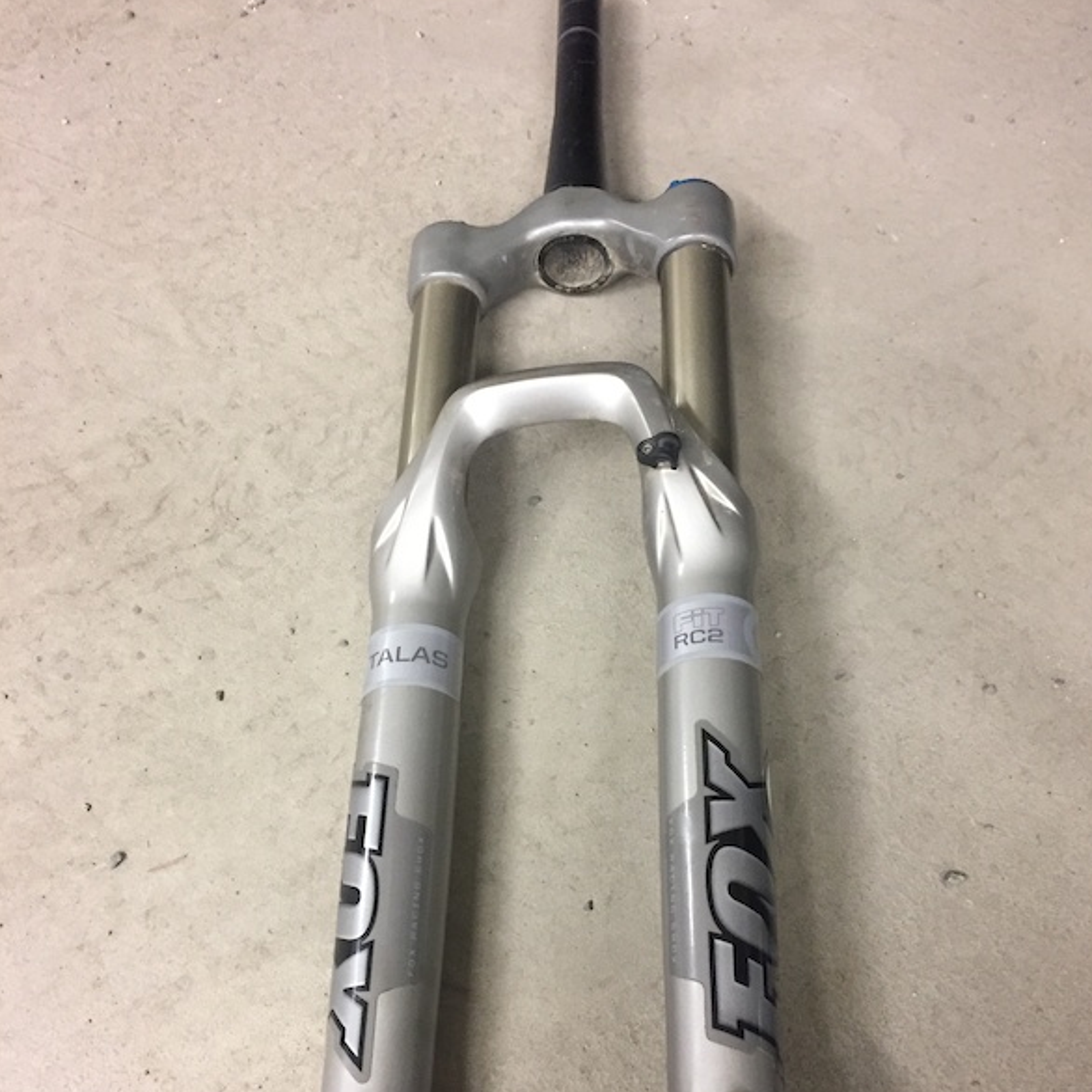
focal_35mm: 35
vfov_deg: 46.9
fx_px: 1249
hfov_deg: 47.2
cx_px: 544
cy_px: 665
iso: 250
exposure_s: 1/17
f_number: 2.2
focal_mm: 4.15
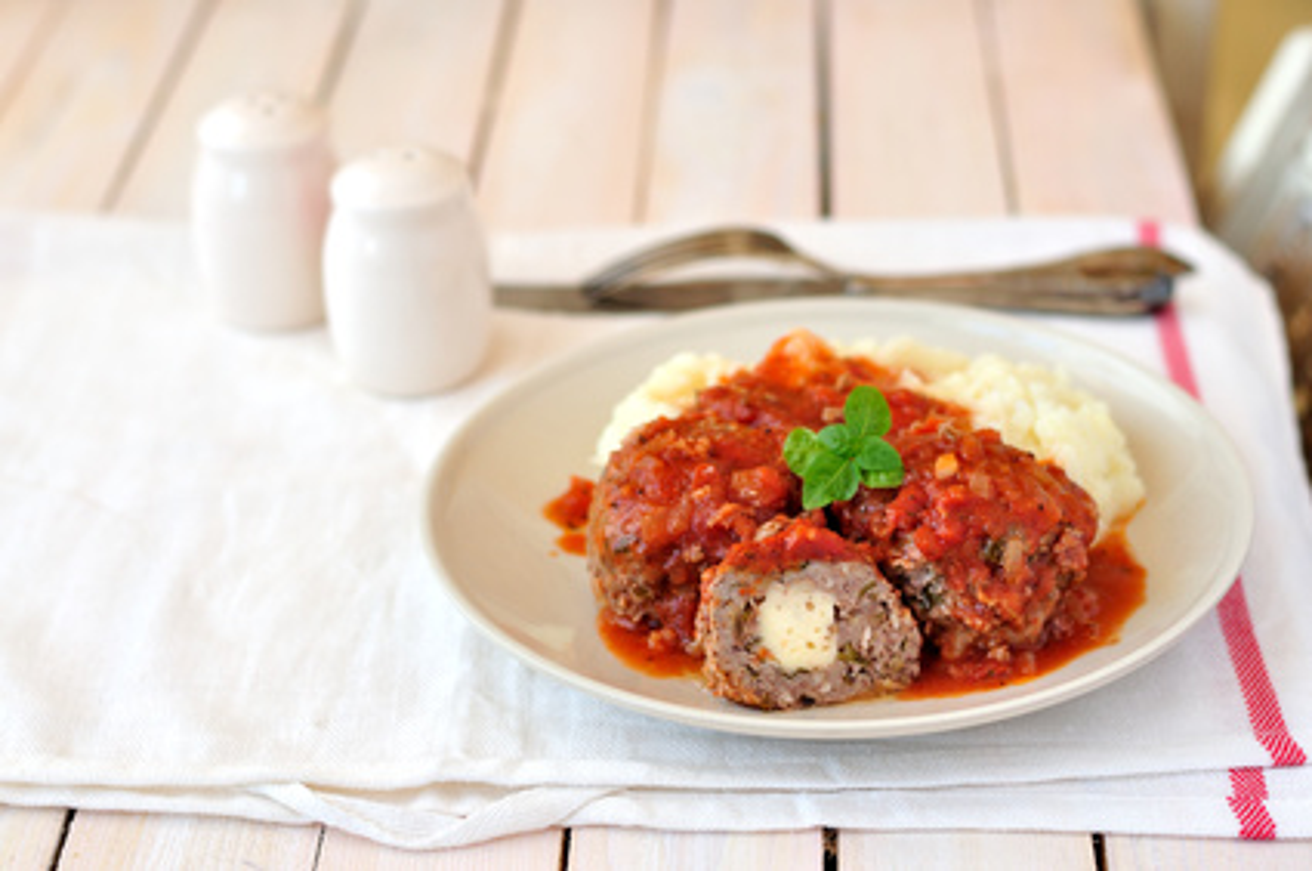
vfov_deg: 18.1
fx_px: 2729
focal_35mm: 75
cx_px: 656
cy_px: 436
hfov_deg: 27.0
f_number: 3.5
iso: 100
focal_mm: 50
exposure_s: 1/80
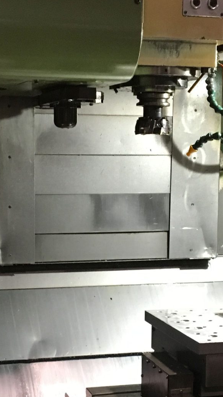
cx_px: 107
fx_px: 820
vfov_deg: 27.0
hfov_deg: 15.5
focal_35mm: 78
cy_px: 265
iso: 200
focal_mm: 4.15
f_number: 2.2
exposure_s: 1/25
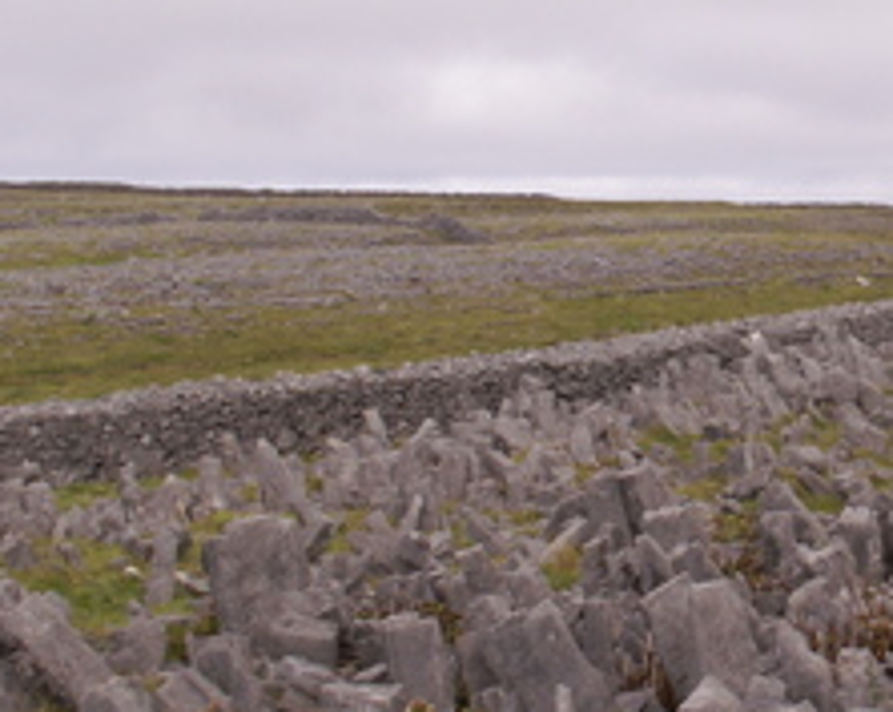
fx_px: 2032
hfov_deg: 23.6
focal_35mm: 77
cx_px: 909
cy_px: 320
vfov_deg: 19.9
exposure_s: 1/125
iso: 50
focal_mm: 5.86
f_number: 8
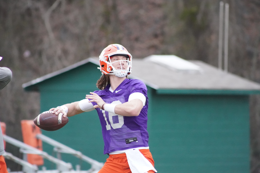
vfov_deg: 4.0
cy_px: 82
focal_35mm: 340
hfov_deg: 6.1
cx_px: 132
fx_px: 2456
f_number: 5.6
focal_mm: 300
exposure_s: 1/1250
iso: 12800
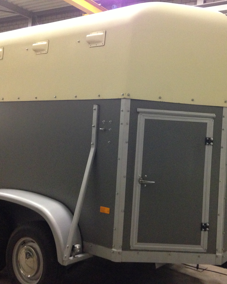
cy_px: 142
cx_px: 135
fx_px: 361
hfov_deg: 34.8
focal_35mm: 43
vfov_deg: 42.9
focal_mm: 4.13
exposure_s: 1/15
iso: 500
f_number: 2.4
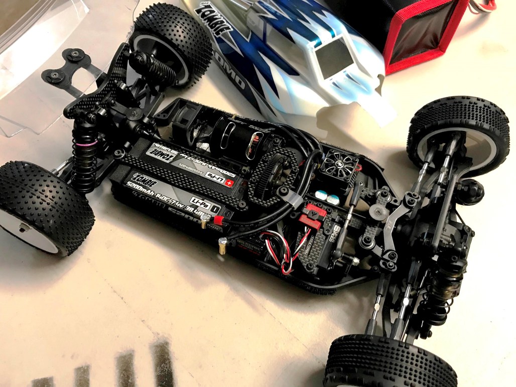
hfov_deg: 63.4
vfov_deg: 49.7
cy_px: 194
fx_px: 417
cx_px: 258
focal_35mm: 28
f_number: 1.8
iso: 64
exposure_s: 1/16
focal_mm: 3.99
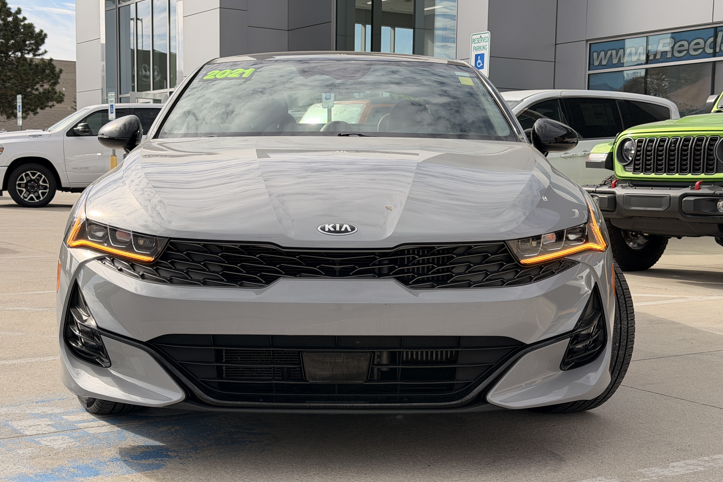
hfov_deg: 35.6
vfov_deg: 24.2
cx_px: 347
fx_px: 1125
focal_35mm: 56
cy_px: 265
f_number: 1.78
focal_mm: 6.76
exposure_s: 1/6024
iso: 80
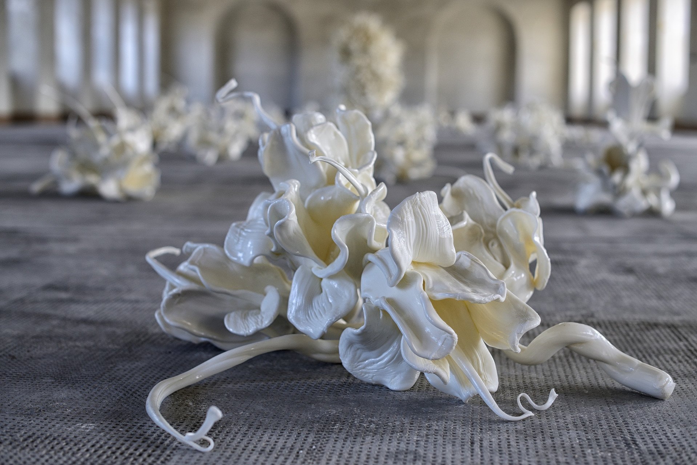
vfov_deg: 27.0
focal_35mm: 50
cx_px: 348
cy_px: 232
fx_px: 968
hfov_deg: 39.6
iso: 200
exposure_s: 1/125
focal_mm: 50
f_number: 3.2
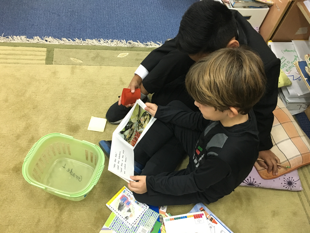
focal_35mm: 29
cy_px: 116
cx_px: 155
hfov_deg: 61.7
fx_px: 260
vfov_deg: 48.2
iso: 200
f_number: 2.2
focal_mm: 4.15
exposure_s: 1/25
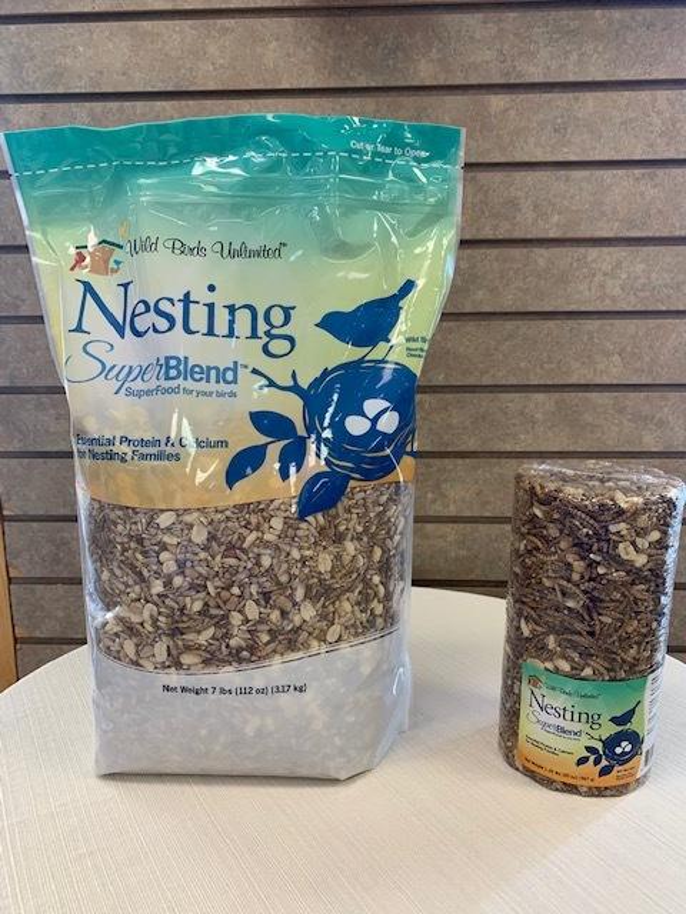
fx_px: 687
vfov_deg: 67.3
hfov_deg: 53.1
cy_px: 457
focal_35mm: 26
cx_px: 343
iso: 80
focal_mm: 4.25
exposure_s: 1/60
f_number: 1.8
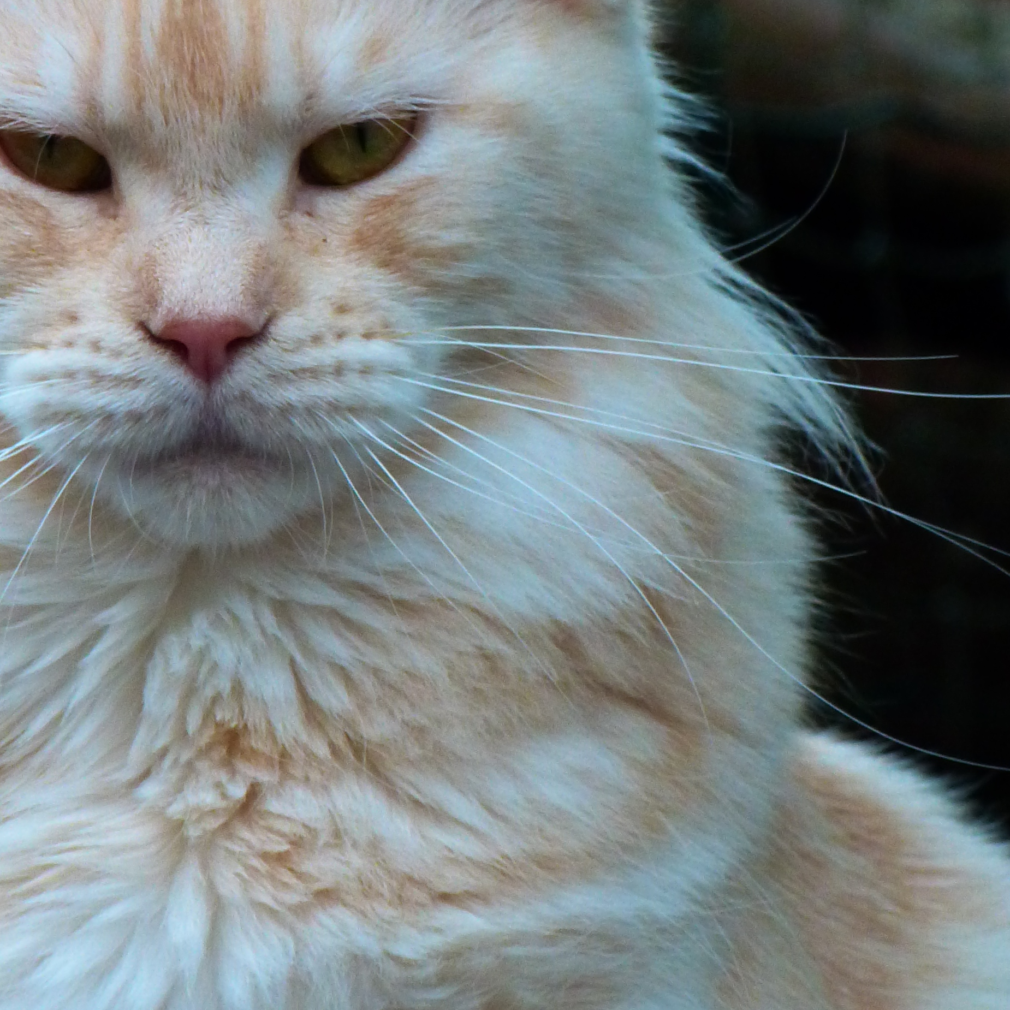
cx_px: 270
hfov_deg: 1.7
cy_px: 502
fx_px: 33439
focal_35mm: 1013
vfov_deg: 1.7
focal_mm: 95.4
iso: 400
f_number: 4.8
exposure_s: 1/125
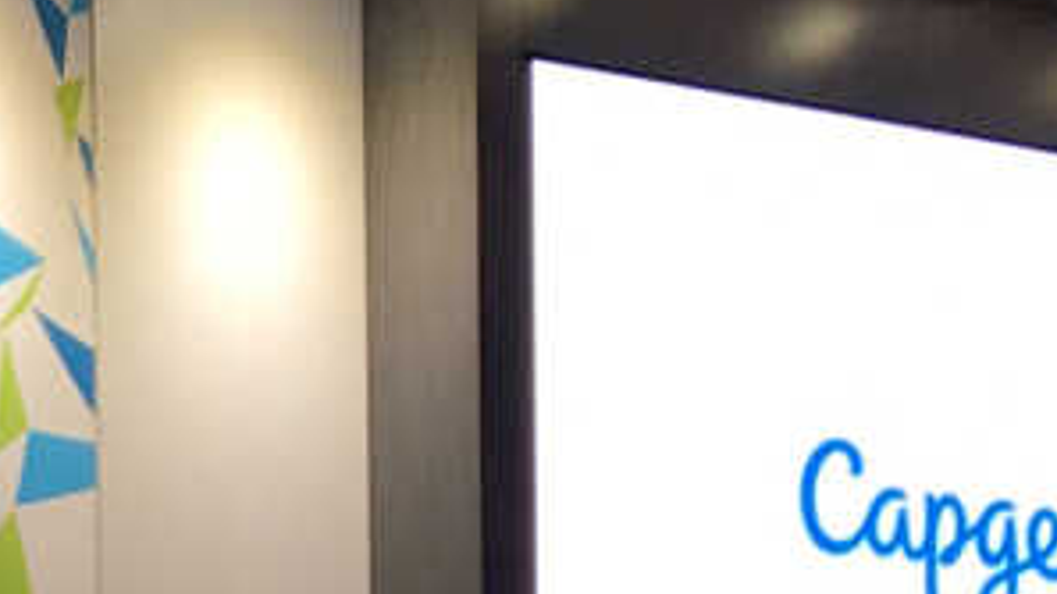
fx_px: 5549
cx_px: -1281
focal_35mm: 198
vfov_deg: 5.6
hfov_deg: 9.8
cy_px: 2083
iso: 32
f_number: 2.2
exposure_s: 1/40
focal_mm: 4.15
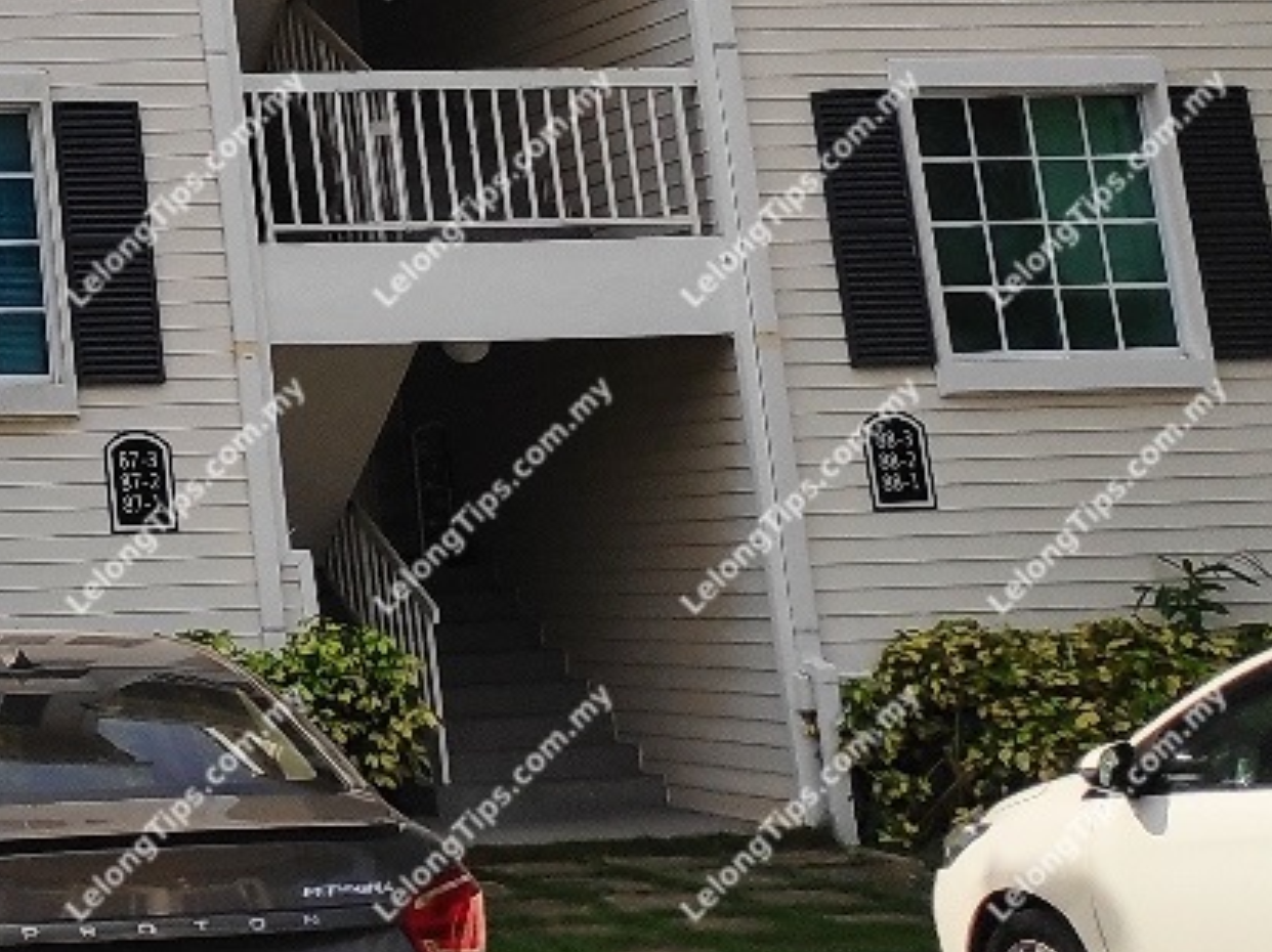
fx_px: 2424
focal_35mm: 66
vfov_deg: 20.6
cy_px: -236
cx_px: -638
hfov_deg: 23.5
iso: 100
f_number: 1.9
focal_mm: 3.94
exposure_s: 1/2629
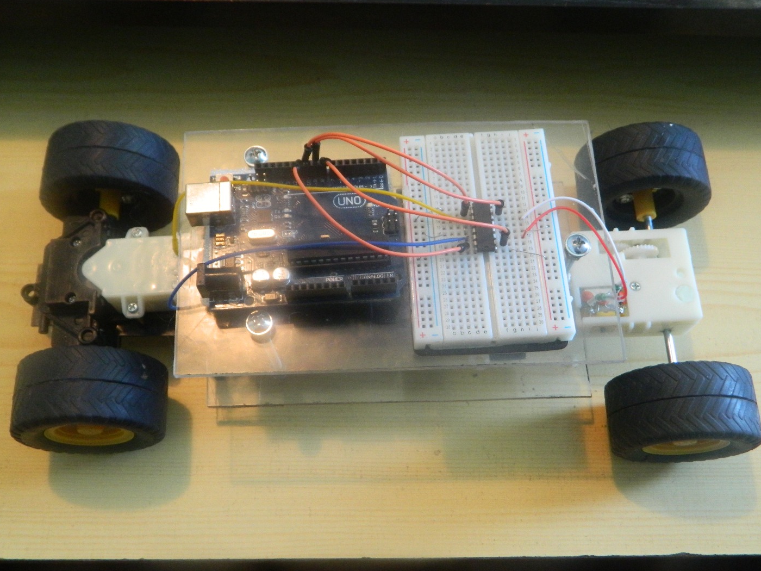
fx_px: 791
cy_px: 289
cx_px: 384
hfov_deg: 51.4
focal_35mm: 36
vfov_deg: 39.7
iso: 400
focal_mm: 6.2
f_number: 3.3
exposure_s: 1/15
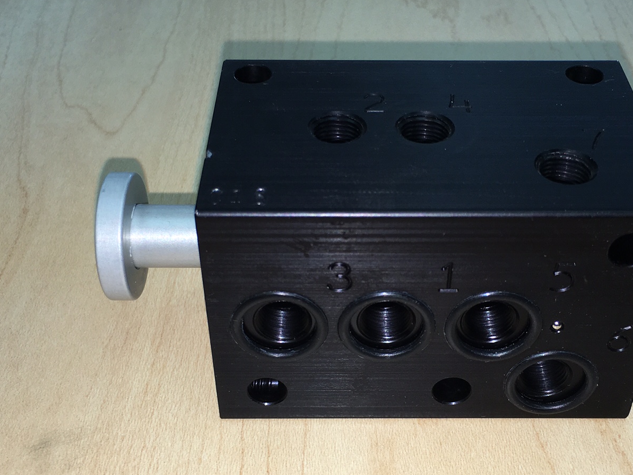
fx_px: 896
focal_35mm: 49
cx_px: 354
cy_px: 256
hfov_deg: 38.8
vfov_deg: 29.7
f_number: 2.2
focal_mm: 4.15
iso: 25
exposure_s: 1/93
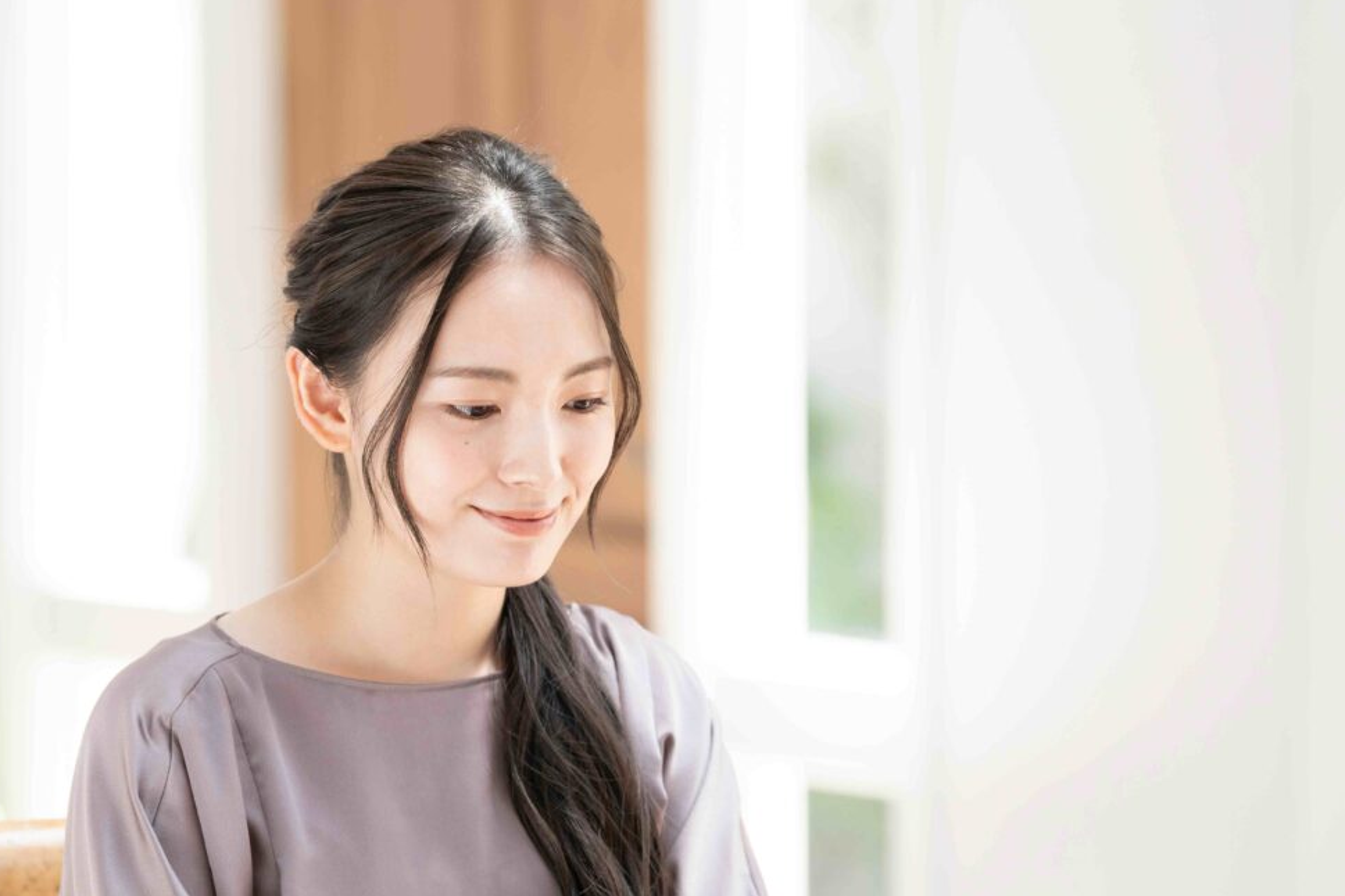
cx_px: 651
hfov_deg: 9.6
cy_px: 698
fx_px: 7995
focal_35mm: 214
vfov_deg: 6.4
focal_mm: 135
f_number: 3.5
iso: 320
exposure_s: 1/250
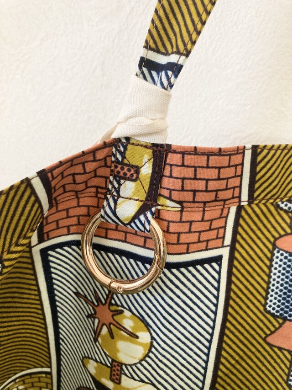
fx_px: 315
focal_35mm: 28
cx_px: 146
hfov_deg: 49.8
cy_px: 195
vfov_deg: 63.4
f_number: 1.8
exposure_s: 1/60
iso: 200
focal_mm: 3.99
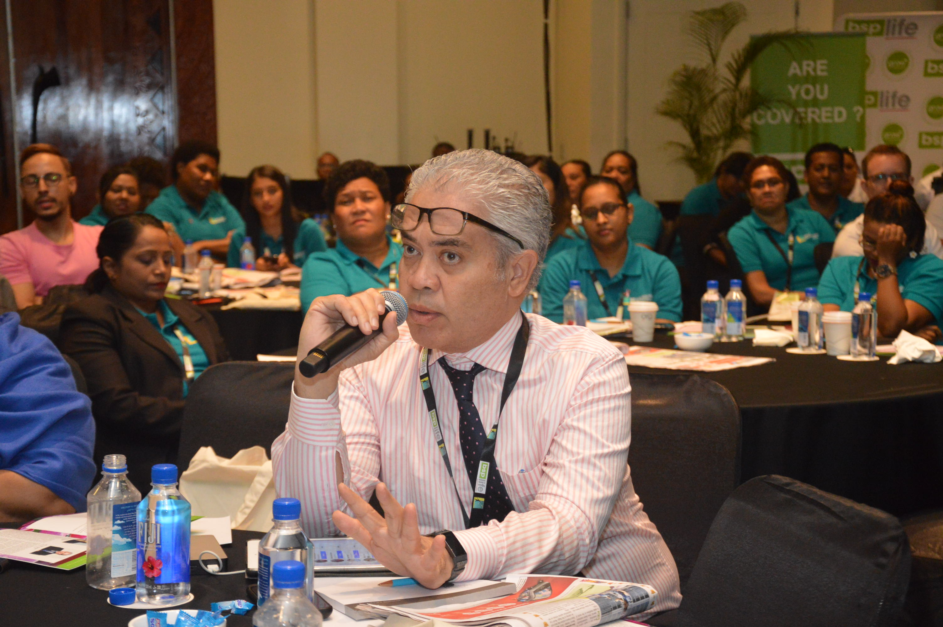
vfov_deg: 18.1
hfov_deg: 27.0
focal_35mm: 75
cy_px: 314
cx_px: 472
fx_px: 1963
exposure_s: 1/60
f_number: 5
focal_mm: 50
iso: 2200
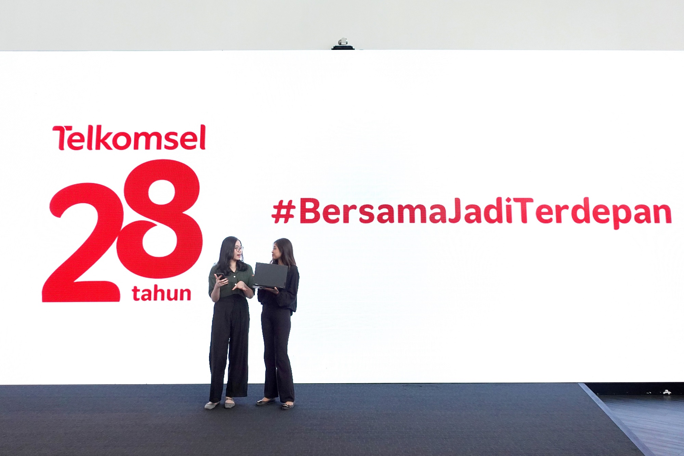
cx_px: 342
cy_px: 228
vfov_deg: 53.1
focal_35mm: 24
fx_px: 456
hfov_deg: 73.7
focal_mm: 9.4
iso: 1000
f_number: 2.5
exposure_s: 1/50
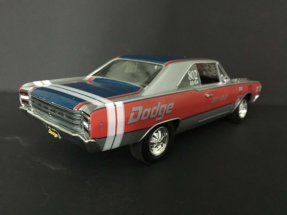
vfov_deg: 48.2
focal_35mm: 29
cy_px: 108
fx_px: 240
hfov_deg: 61.7
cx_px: 144
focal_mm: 4.15
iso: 250
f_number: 2.2
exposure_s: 1/4
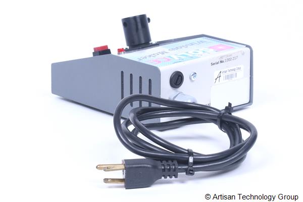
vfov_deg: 18.2
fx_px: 631
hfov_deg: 27.0
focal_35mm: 75
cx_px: 152
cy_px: 101
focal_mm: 50
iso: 200
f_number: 14
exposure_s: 1/200
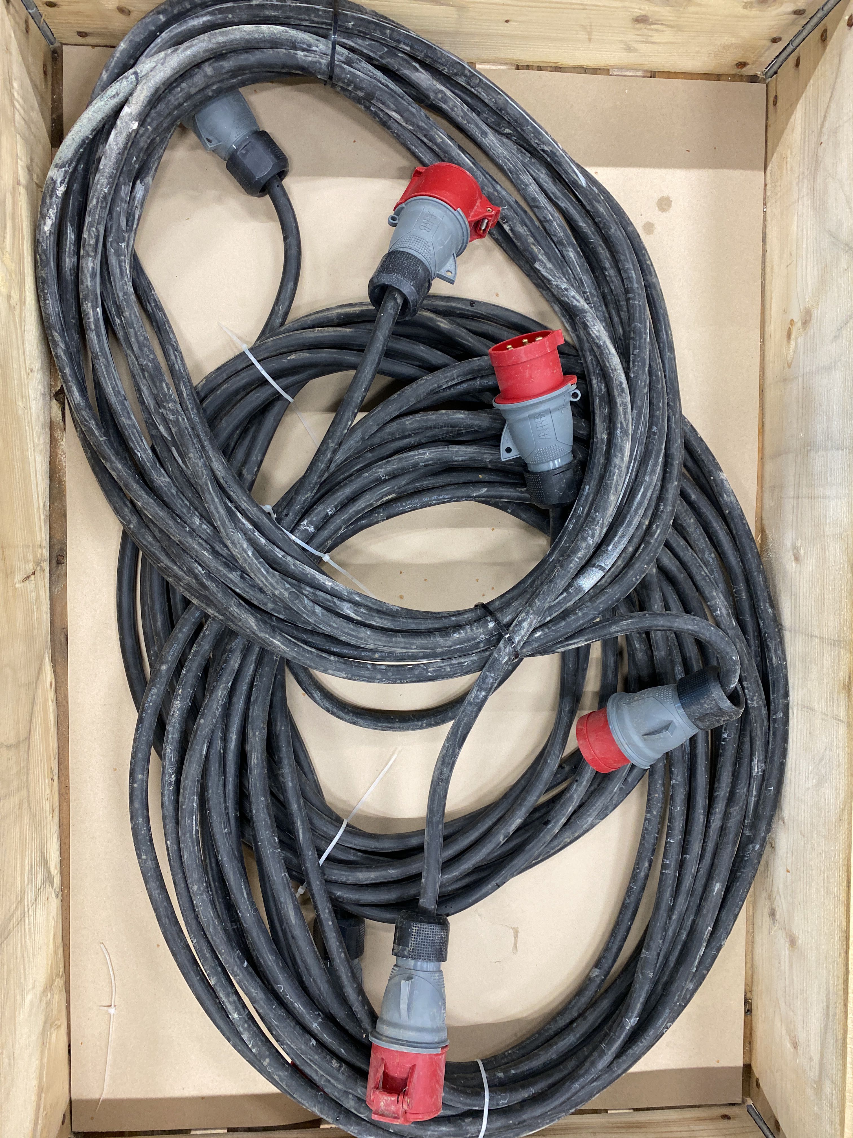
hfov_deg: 53.1
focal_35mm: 26
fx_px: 854
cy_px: 569
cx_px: 426
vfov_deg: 67.3
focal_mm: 4.25
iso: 160
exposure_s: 1/60
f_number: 1.8
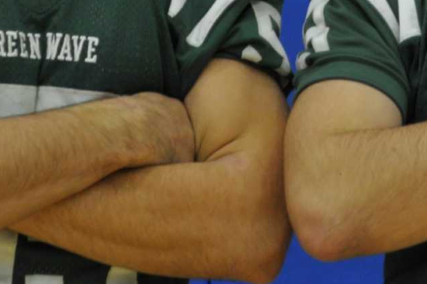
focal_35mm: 185
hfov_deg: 11.1
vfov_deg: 7.3
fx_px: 2191
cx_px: 290
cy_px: -73
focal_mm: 38
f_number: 5
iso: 800
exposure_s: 1/30
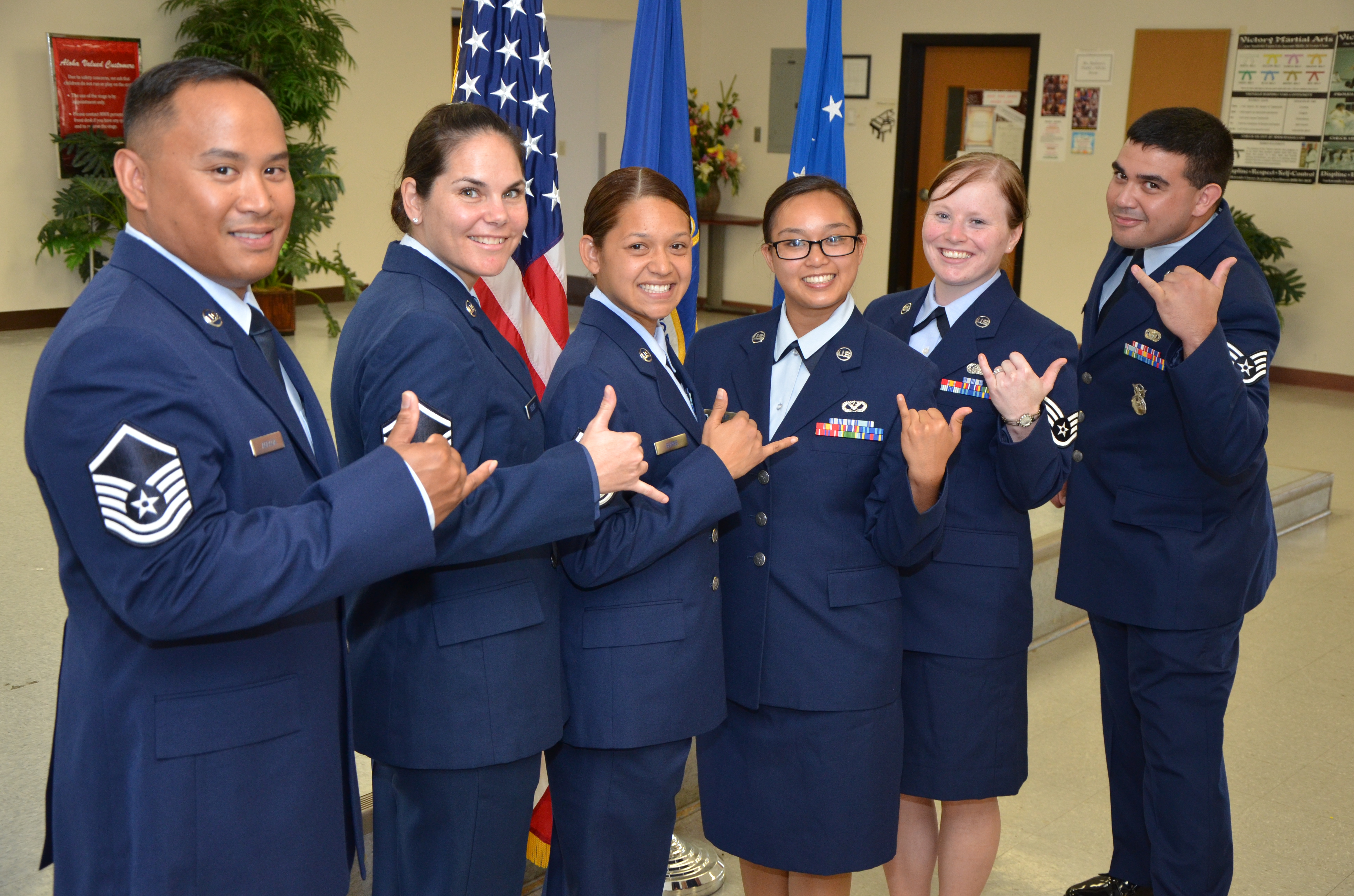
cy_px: 448
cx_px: 677
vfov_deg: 28.0
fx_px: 1802
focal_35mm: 48
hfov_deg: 41.2
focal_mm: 32
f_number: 4.2
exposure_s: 1/60
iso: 800
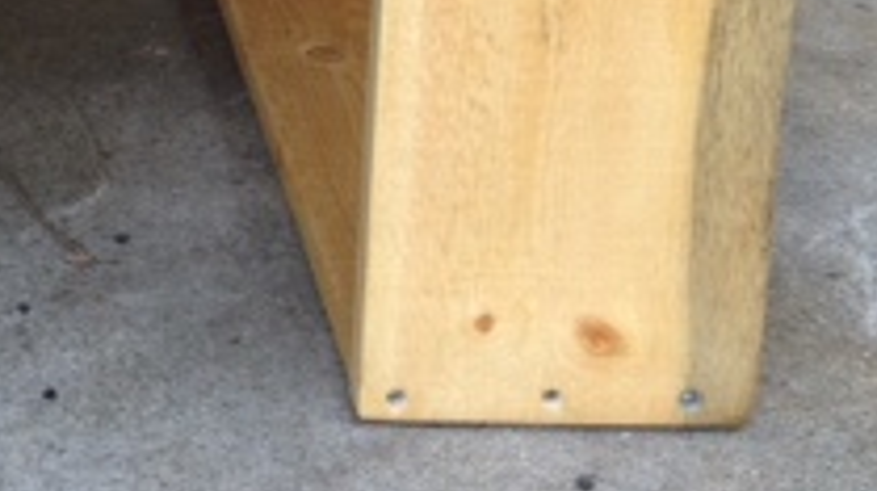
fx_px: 2718
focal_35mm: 117
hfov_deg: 17.8
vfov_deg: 10.1
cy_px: -151
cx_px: -29
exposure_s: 1/163
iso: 64
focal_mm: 4.28
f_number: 2.4
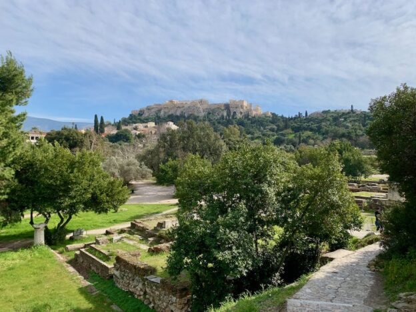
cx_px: 208
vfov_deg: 53.1
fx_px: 312
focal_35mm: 26
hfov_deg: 67.3
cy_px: 156
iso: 25
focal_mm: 4.25
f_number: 1.8
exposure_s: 1/2833
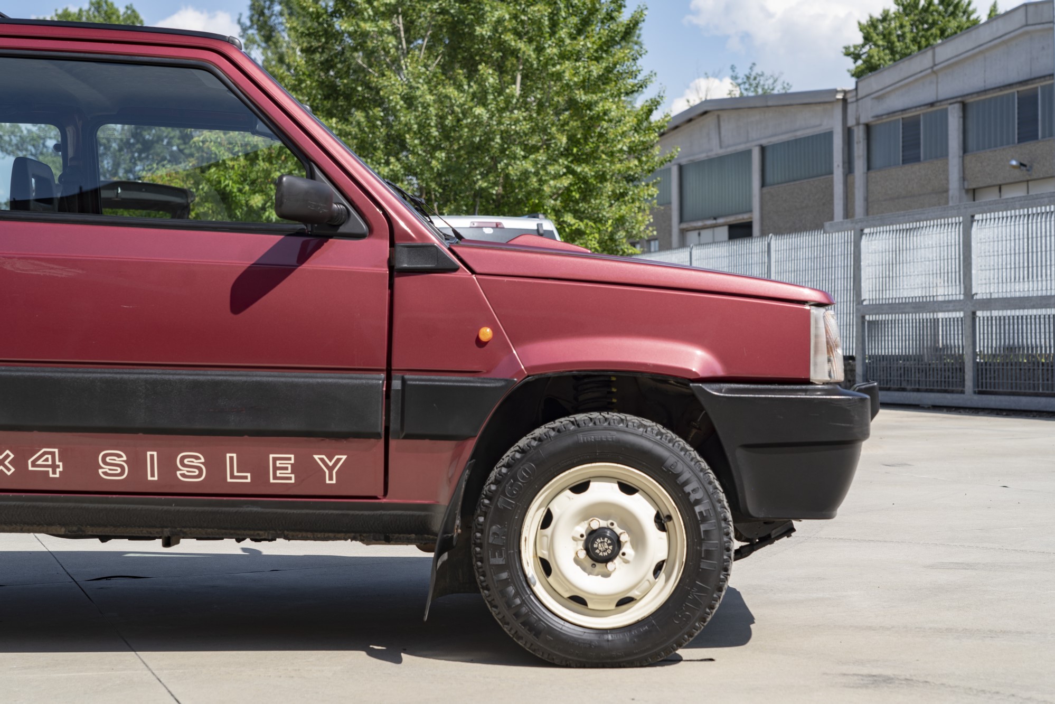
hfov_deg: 36.9
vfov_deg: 25.1
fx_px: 1583
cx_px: 528
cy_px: 352
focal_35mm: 54
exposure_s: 1/160
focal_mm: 54
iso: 160
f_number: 5.6
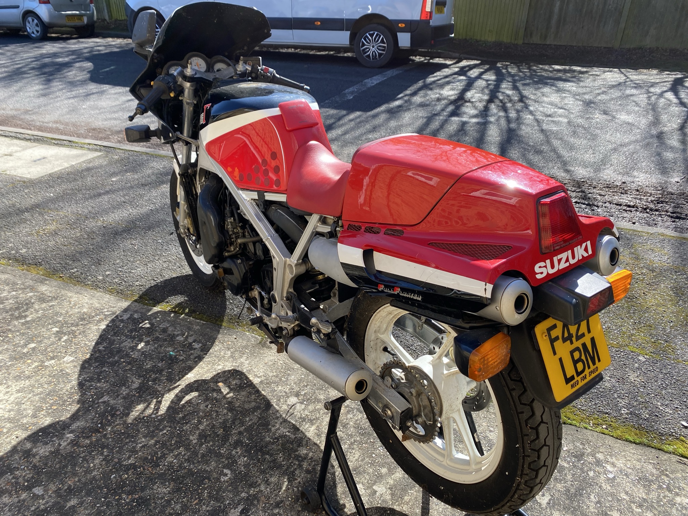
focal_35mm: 26
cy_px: 258
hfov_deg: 67.3
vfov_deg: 53.1
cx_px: 344
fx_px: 517
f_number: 1.8
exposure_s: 1/738
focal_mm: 4.25
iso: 32
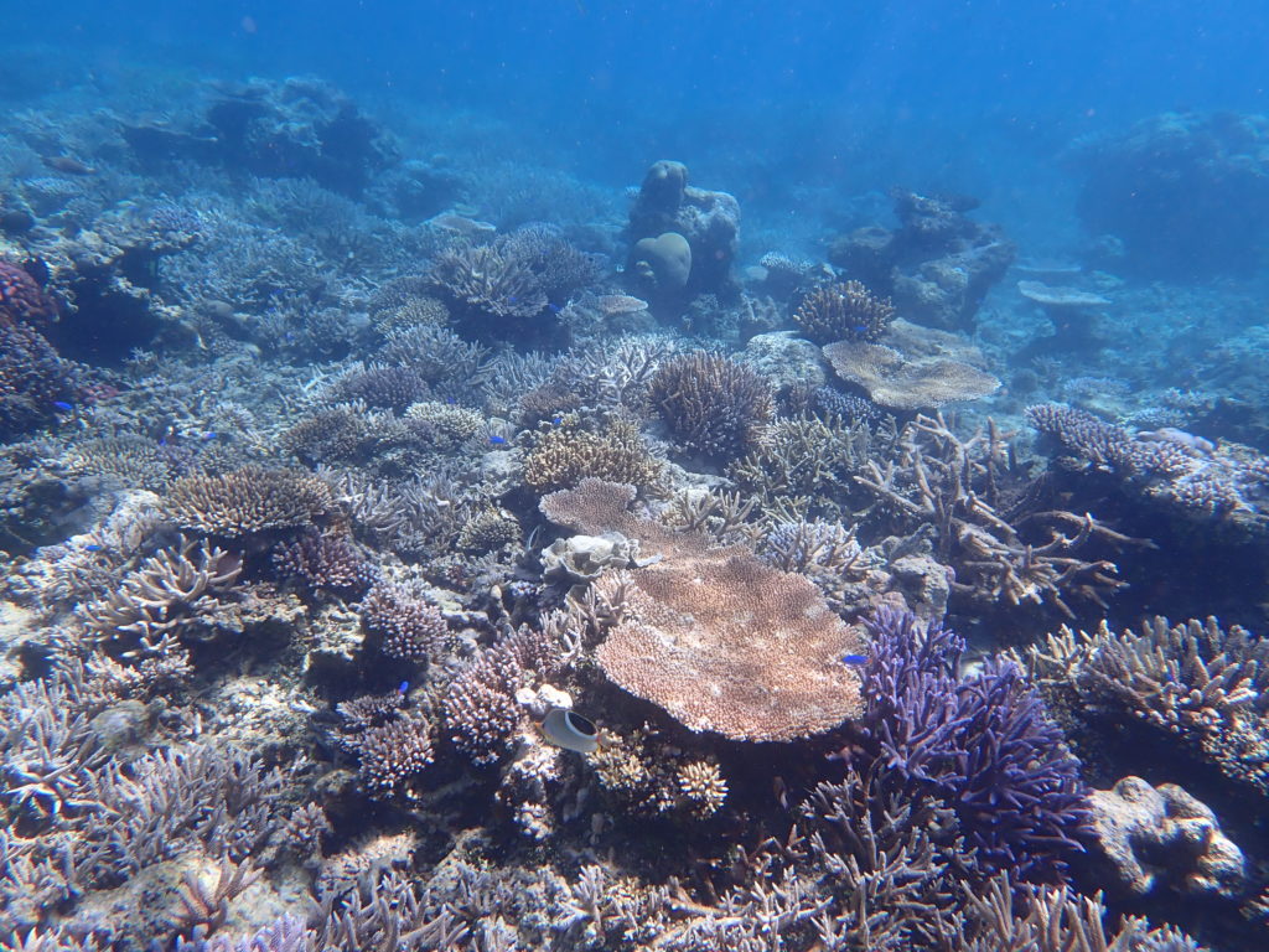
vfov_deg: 54.9
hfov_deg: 69.4
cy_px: 476
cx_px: 634
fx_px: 916
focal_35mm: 25
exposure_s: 1/640
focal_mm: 4.5
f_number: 2.8
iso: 100
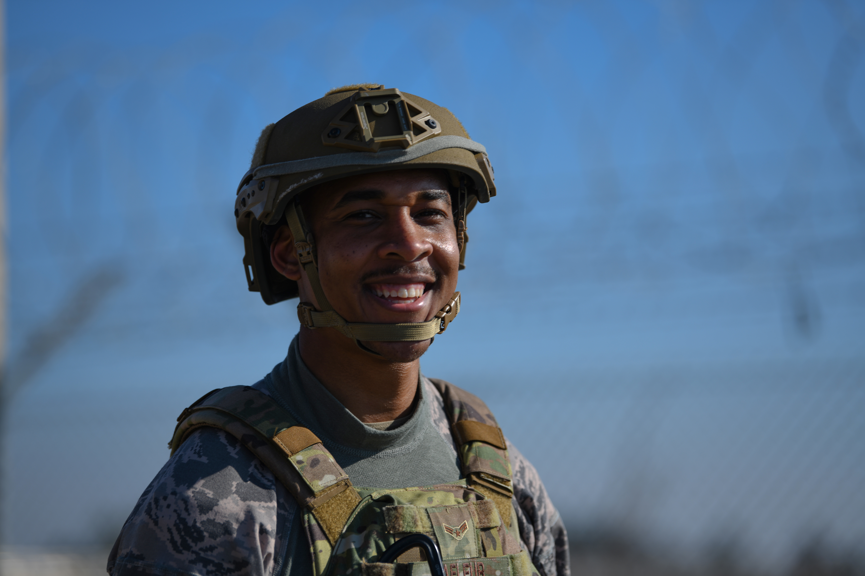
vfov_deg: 8.9
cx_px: 432
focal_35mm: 155
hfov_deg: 13.2
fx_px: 3724
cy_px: 288
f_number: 2.8
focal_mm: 155
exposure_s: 1/800
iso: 31
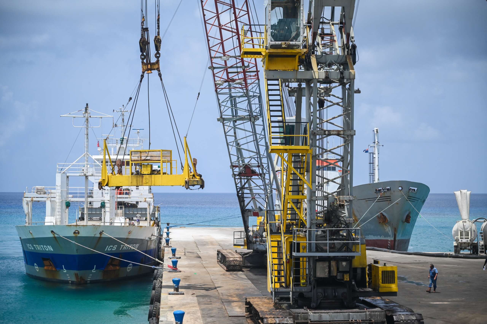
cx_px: 244
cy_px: 162
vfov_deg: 19.4
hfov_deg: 28.9
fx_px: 946
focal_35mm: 70
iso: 640
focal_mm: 70
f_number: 4
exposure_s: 1/4000
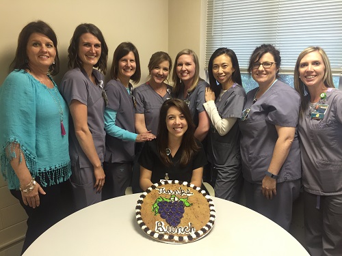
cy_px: 128
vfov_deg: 48.2
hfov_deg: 61.7
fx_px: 287
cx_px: 171
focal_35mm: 29
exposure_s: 1/30
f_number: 2.2
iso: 125
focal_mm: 4.15
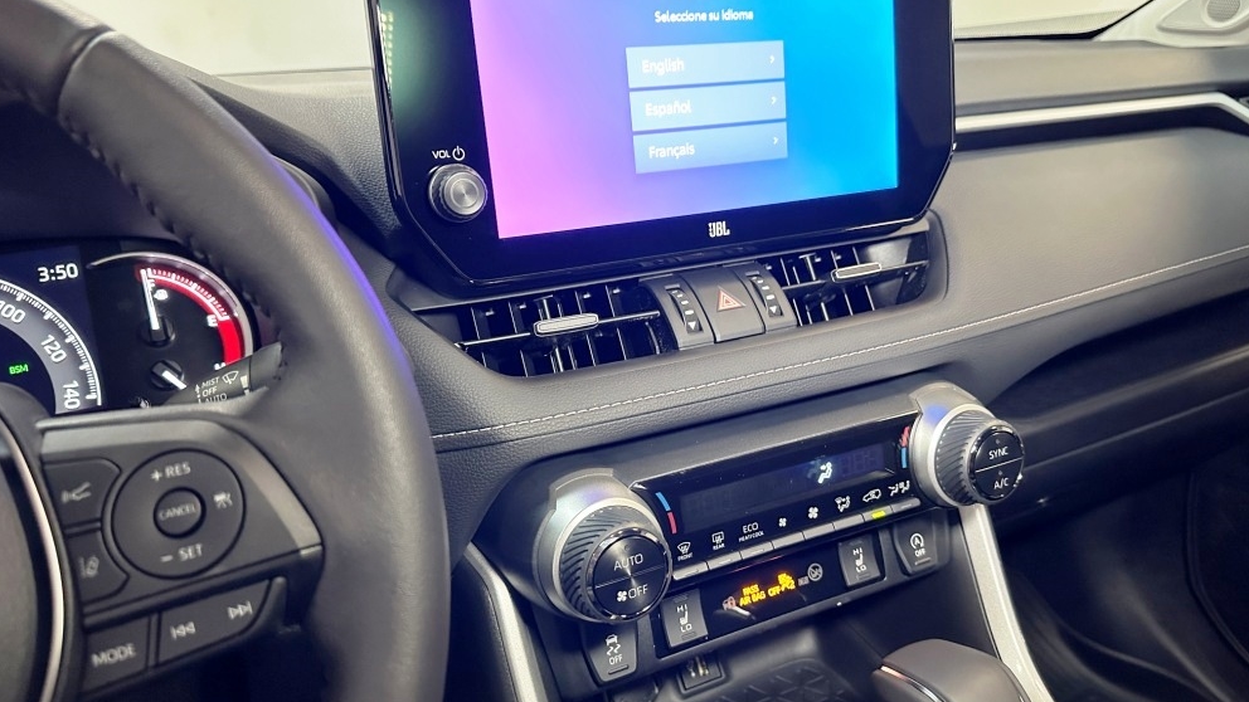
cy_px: 350
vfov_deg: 42.9
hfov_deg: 69.9
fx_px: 894
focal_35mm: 27
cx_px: 633
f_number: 1.78
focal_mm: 6.86
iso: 640
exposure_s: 1/60
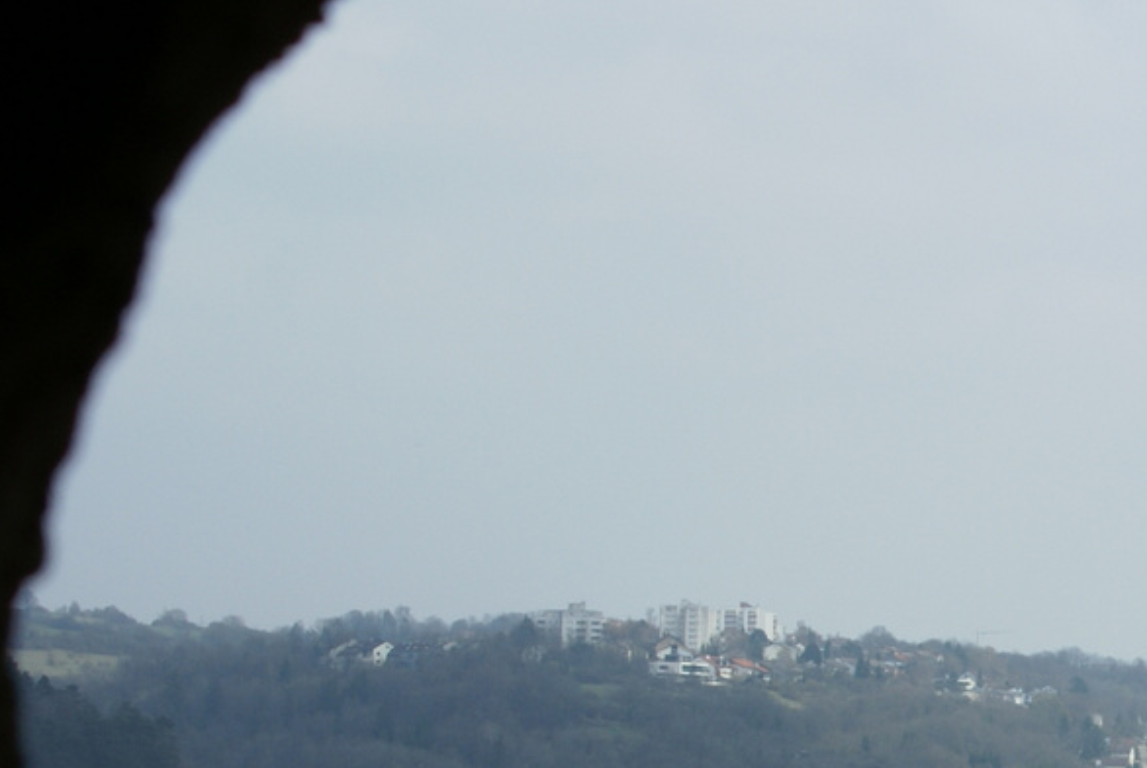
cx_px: 1243
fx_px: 3955
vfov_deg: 11.0
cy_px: 776
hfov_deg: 16.1
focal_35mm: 124
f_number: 10
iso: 100
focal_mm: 30
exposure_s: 1/250
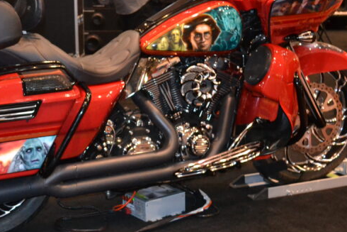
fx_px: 665
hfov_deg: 29.0
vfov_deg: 19.6
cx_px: 106
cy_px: 68
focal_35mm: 69
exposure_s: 1/60
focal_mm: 22
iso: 3200
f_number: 3.8
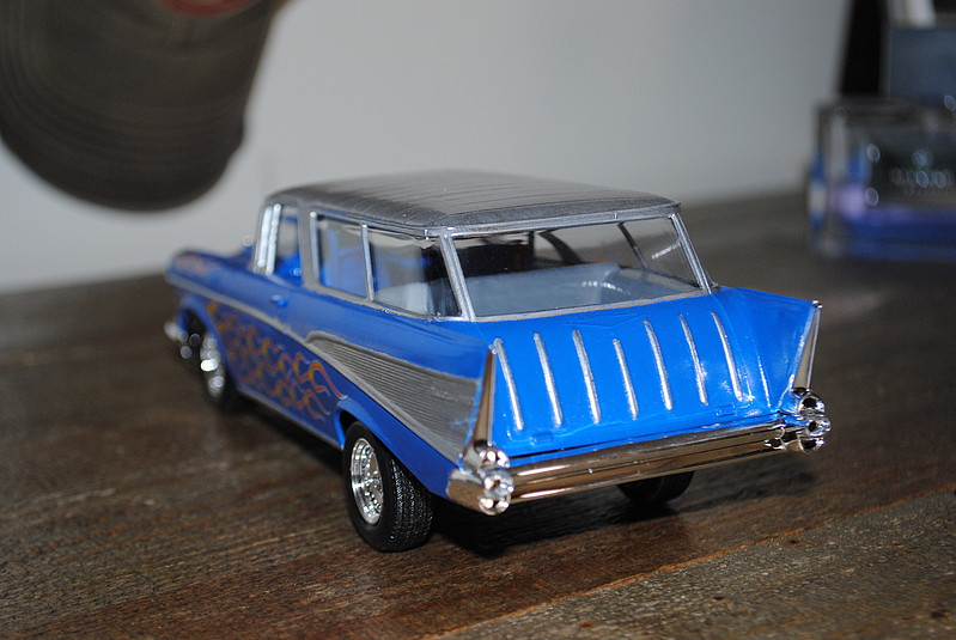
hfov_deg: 31.9
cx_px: 478
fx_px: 1675
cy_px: 320
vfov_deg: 21.6
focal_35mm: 63
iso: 400
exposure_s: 1/60
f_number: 5.3
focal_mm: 42
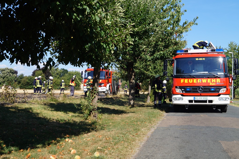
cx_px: 120
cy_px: 80
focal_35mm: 42
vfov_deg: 31.9
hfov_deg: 46.4
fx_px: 279
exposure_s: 1/125
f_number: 10
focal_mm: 28
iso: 100
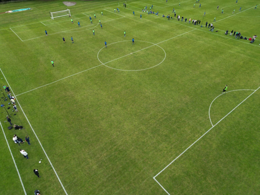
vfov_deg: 56.8
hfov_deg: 71.6
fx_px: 180
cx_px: 130
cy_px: 98
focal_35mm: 24
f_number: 1.7
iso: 100
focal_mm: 6.72
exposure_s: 1/640
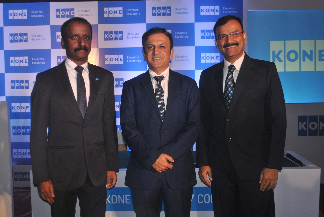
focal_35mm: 42
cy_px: 108
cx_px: 162
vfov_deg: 32.0
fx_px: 378
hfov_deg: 46.3
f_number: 4.5
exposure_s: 1/60
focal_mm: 28
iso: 200
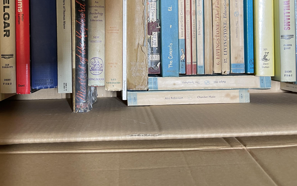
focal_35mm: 36
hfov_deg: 53.5
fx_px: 291
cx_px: 113
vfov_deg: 34.6
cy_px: 46
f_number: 1.6
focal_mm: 5.1
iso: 125
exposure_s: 1/75
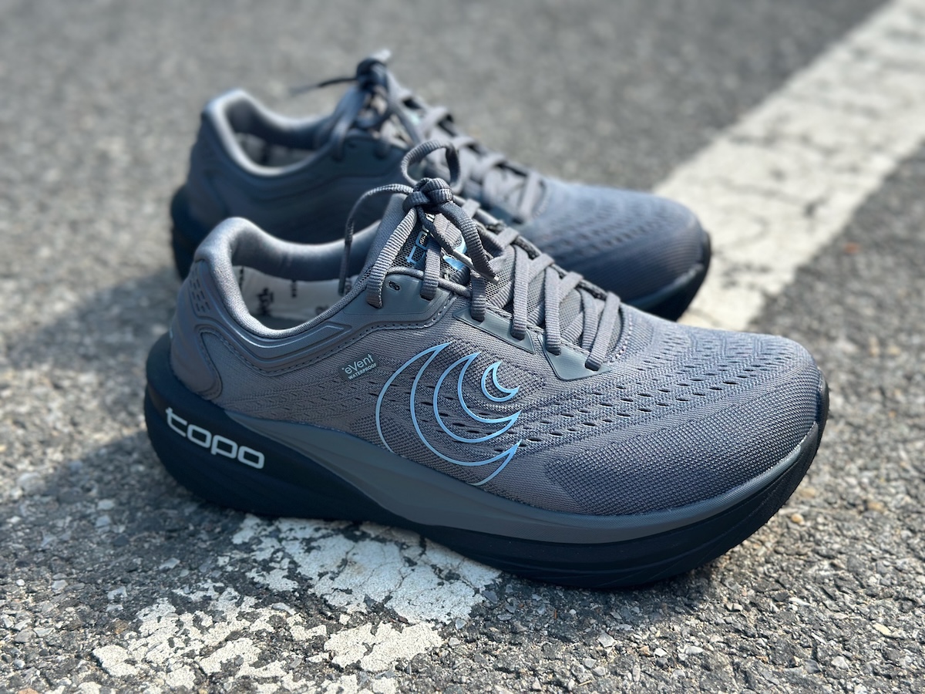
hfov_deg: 39.7
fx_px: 1283
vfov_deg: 30.3
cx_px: 462
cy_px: 347
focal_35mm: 48
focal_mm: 6.86
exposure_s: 1/681
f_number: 1.78
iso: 80
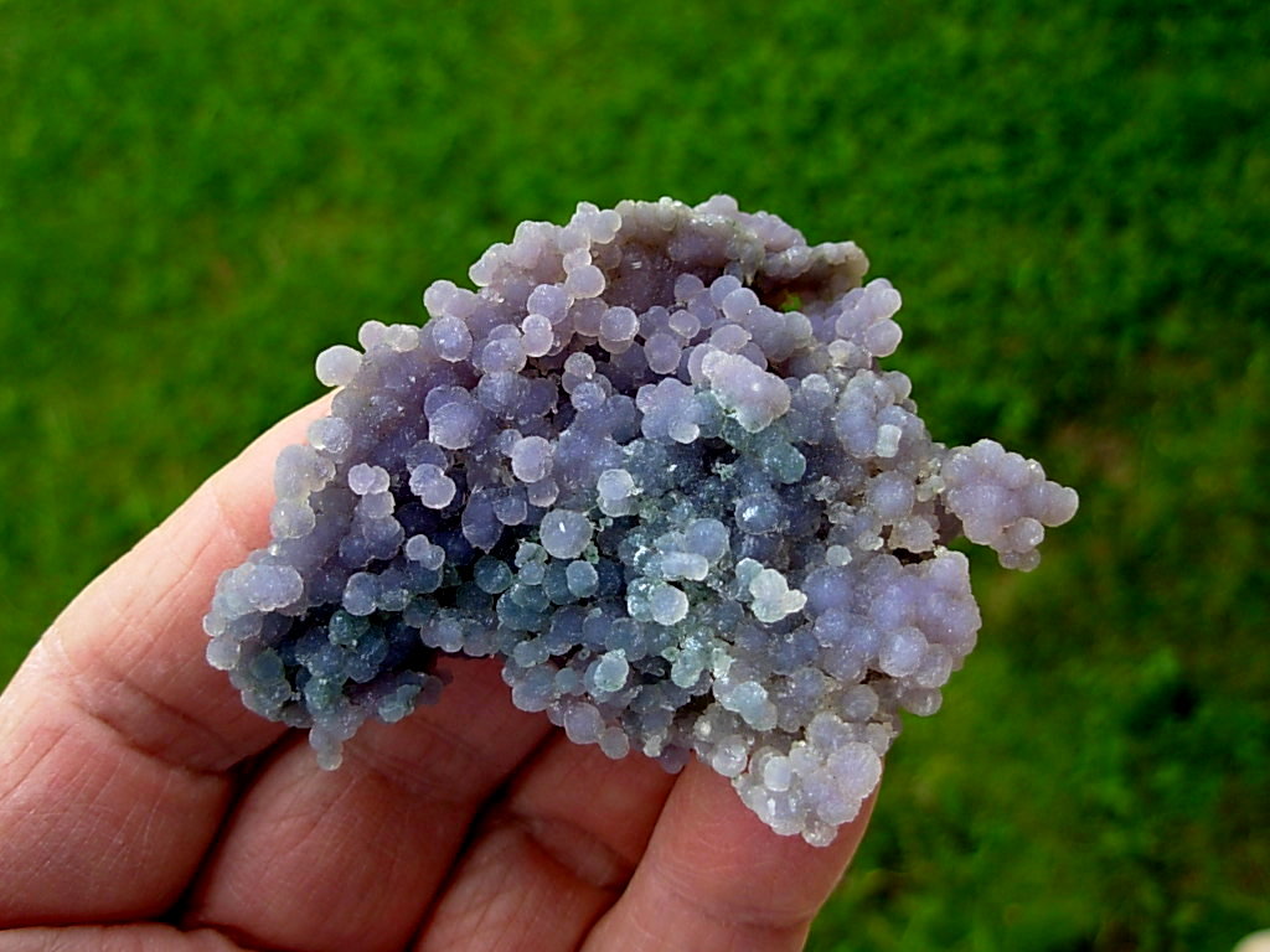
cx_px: 635
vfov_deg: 37.7
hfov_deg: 49.0
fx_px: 1394
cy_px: 476
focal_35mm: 38
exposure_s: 1/264
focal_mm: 6.3
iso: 50
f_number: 2.9
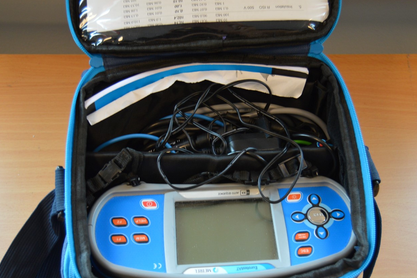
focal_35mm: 51
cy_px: 181
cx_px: 212
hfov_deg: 38.9
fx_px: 590
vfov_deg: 26.3
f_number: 4
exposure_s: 1/60
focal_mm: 26
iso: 560
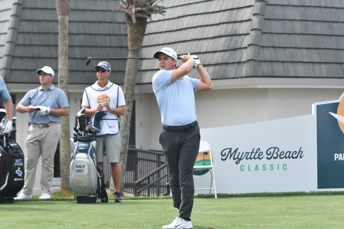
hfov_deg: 14.1
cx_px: 178
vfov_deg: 9.4
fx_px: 1395
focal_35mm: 146
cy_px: 95
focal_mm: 78
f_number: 4.5
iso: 400
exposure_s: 1/1250
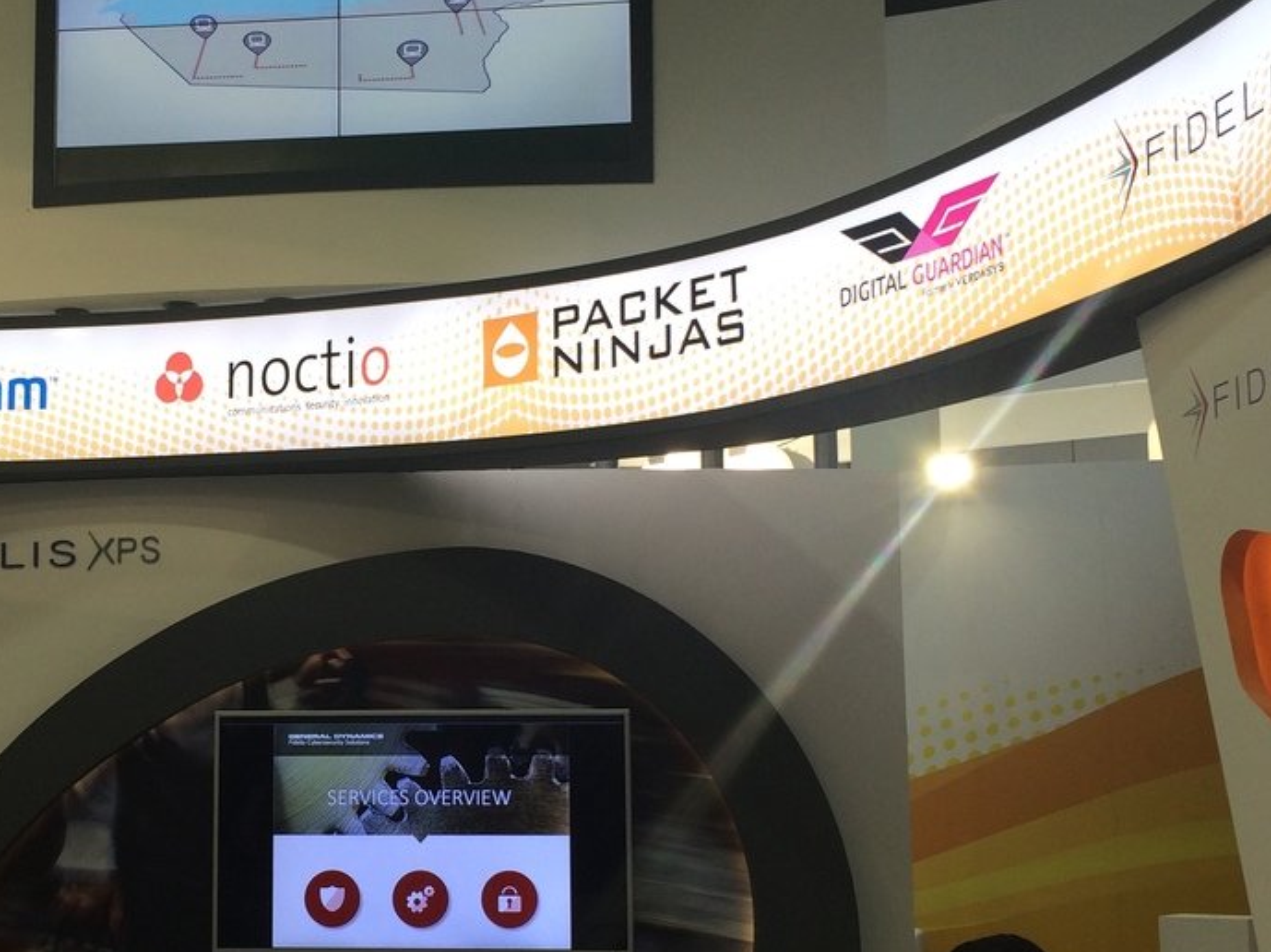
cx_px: 365
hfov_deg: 31.3
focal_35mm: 61
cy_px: 522
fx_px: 2239
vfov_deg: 24.0
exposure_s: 1/60
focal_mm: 4.12
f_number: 2.2
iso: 40
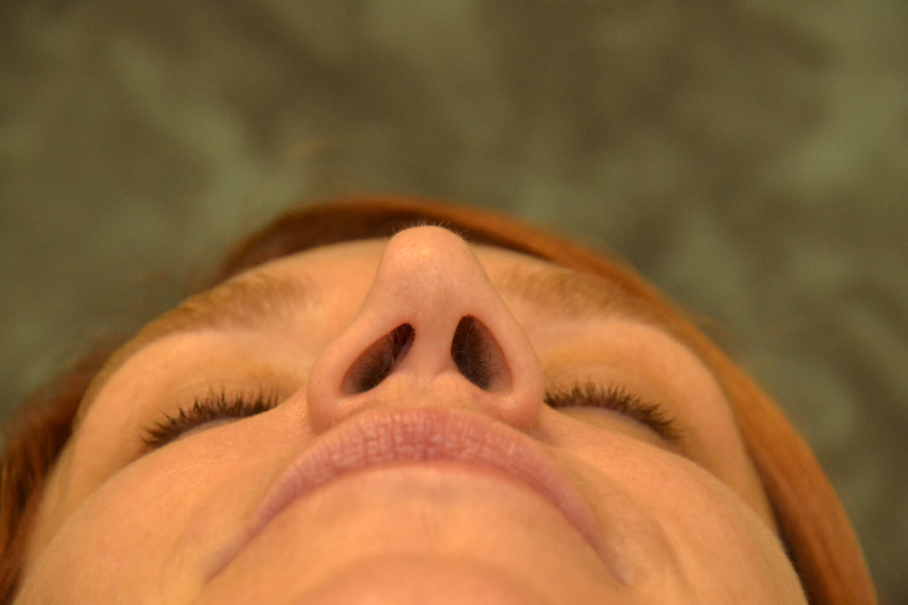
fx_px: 5107
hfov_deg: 10.2
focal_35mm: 202
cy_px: 302
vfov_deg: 6.8
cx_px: 454
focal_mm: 135
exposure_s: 1/60
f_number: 8
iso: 3200
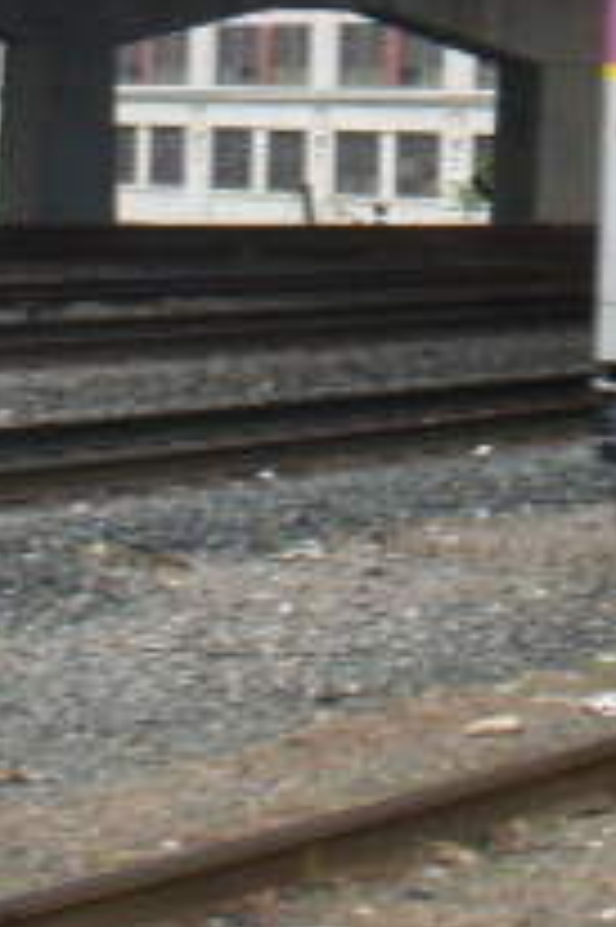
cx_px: 567
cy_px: -22
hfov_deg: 11.1
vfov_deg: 16.3
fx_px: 3162
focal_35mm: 123
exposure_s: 1/200
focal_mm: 6.3
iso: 100
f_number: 3.3
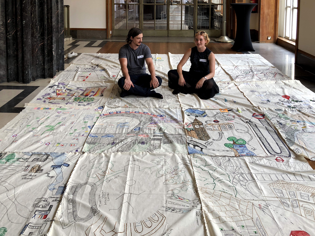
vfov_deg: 49.7
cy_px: 118
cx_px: 158
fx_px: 255
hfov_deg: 63.4
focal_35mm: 28
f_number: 1.8
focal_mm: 4
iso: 25
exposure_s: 1/50
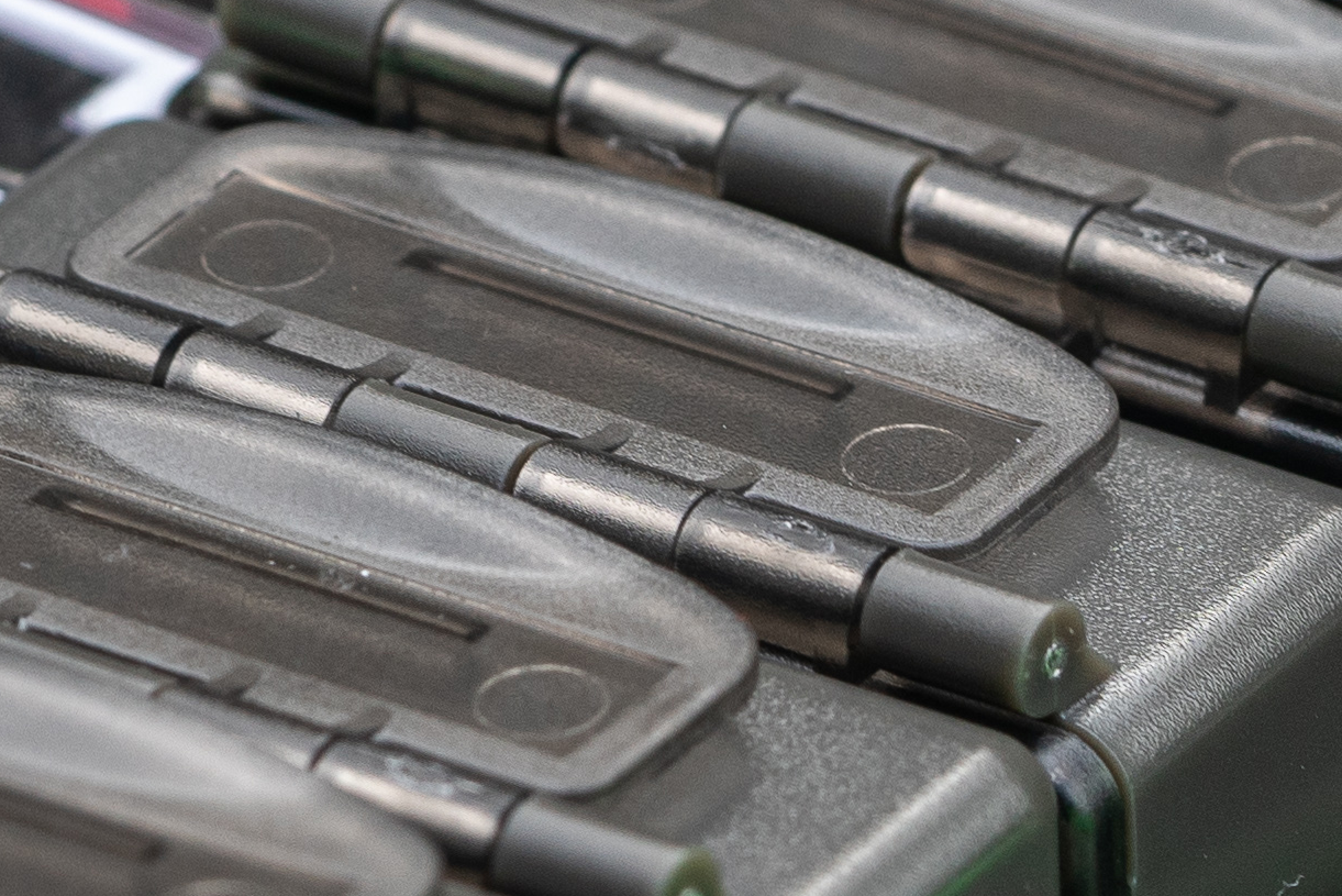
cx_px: 1762
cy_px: 458
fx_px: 21404
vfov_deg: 2.4
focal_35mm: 574
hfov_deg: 3.6
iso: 200
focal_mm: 90
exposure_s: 1/125
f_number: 6.3
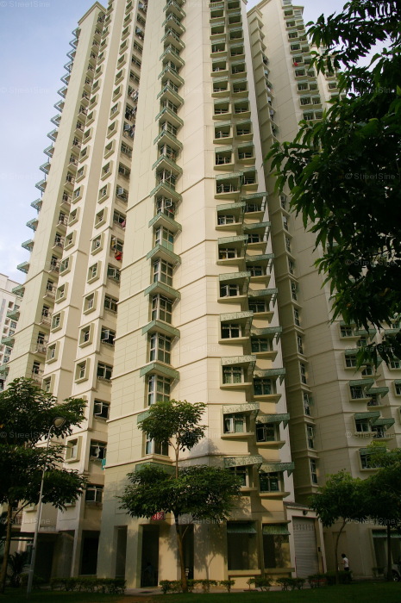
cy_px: 302
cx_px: 200
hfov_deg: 47.8
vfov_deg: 67.4
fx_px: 452
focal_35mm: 27
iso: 400
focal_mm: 18
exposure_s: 1/500
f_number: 6.7
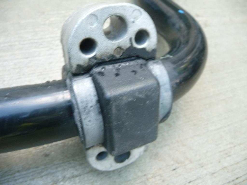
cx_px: 124
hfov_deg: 63.4
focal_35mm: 28
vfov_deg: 49.7
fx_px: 200
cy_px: 92
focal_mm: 4.7
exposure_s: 1/30
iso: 160
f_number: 3.3
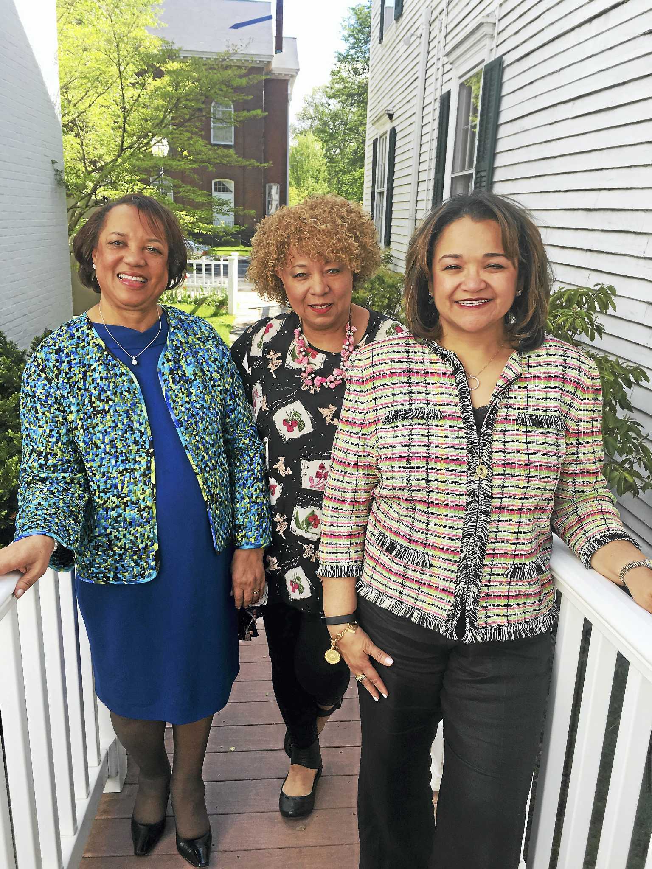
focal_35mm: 29
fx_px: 728
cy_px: 434
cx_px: 326
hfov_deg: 48.2
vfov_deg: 61.7
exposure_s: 1/297
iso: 25
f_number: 2.2
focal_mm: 4.15
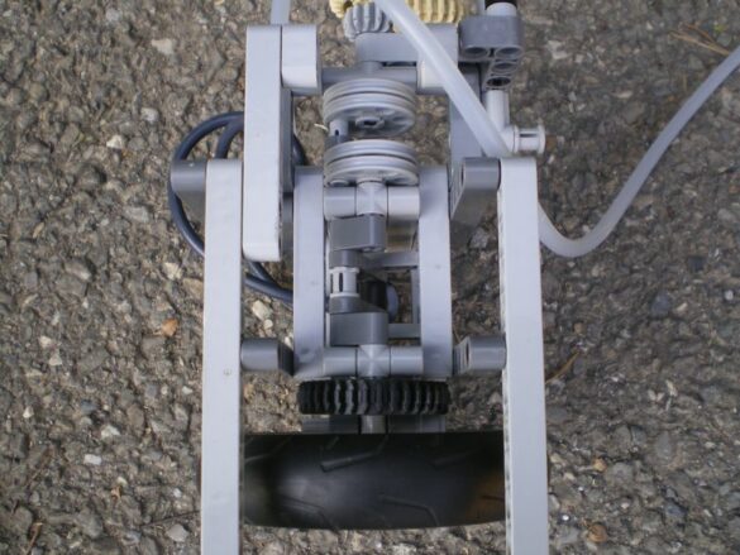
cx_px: 370
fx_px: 813
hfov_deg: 49.0
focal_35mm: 38
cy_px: 278
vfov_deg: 37.7
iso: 64
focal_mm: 6.3
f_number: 3.1
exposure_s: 1/60
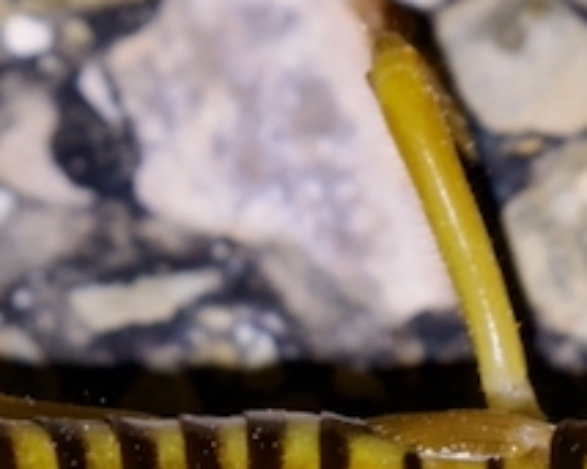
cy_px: 628
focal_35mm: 1404
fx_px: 24380
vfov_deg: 1.1
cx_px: 365
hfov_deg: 1.4
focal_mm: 400
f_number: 11
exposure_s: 1/200
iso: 500
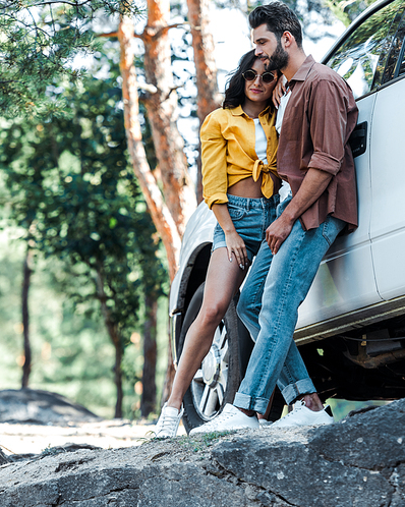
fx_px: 3493
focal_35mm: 233
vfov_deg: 8.3
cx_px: 219
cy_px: 181
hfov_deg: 6.6
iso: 250
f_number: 3.5
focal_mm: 165
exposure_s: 1/320
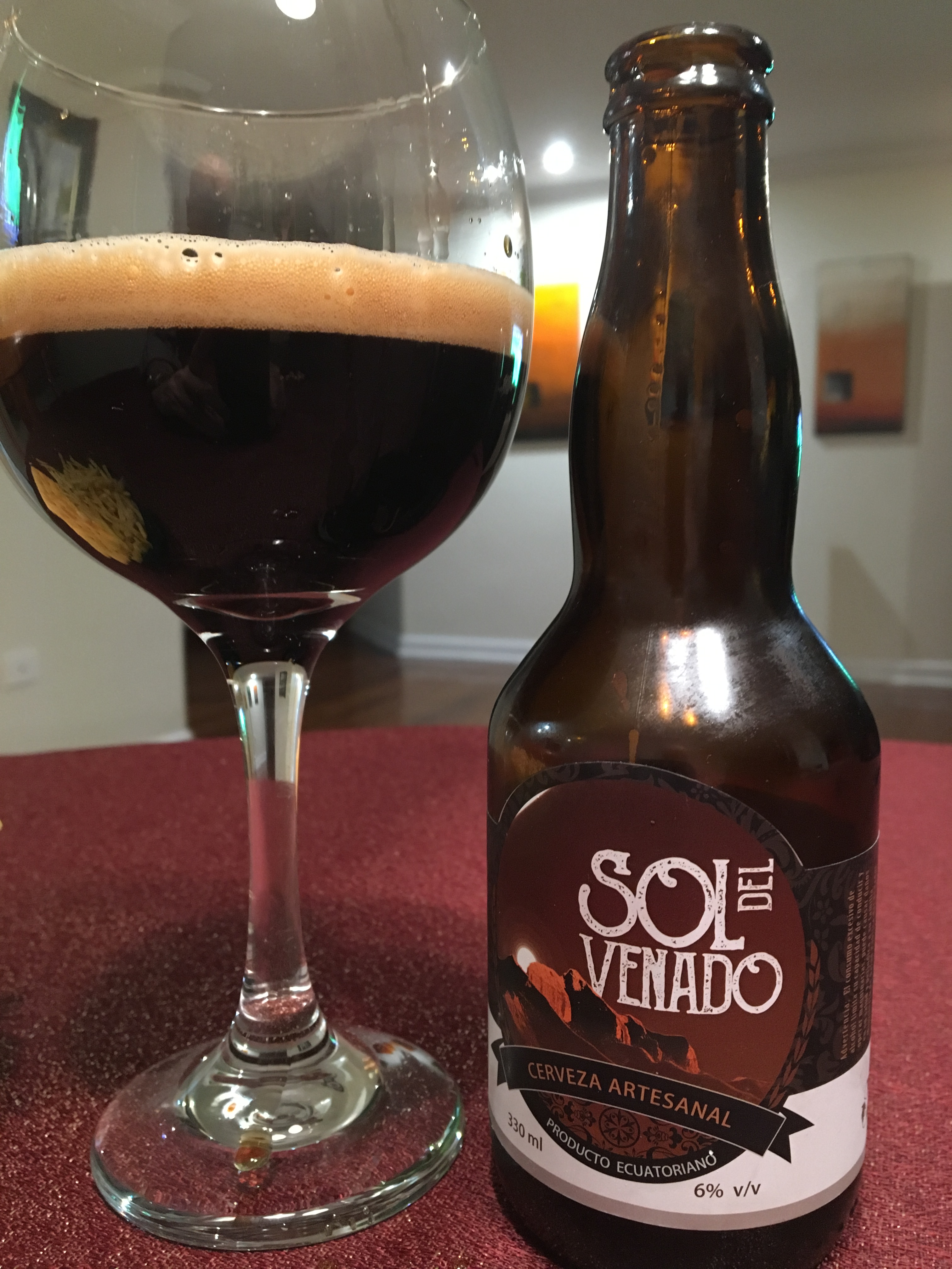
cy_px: 634
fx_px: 1063
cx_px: 476
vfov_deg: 61.7
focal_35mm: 29
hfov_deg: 48.2
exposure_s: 1/15
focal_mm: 4.15
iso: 400
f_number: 2.2
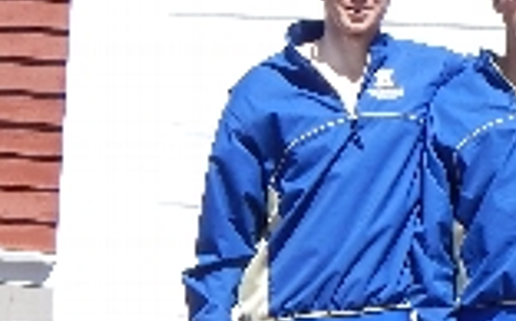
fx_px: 2429
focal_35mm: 173
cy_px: 281
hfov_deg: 11.1
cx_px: 989
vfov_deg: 7.5
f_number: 3.4
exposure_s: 1/1250
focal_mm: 6.8
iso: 125
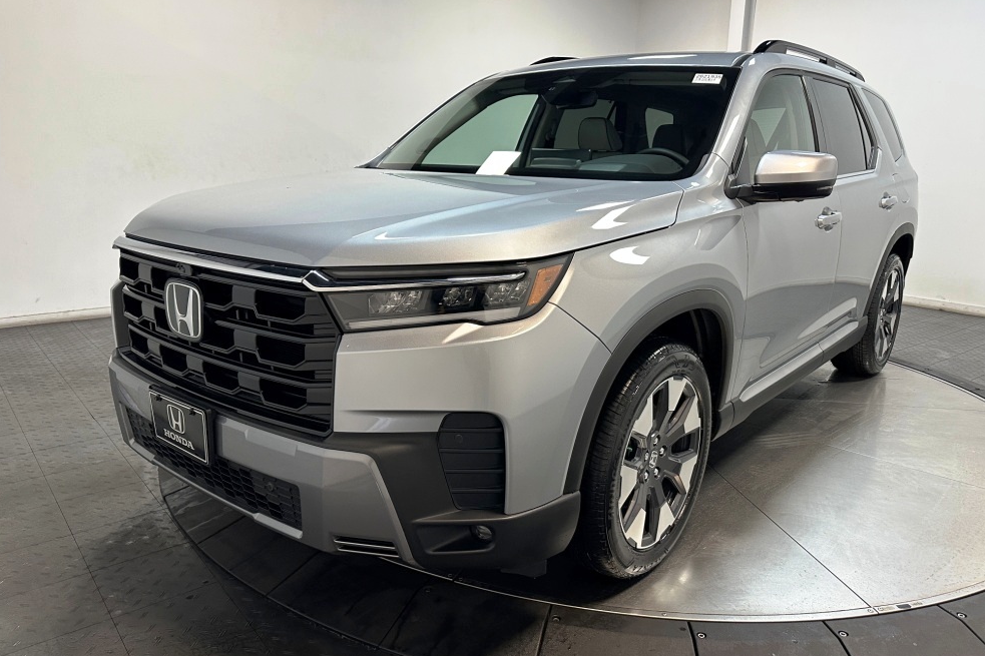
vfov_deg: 49.5
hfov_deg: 69.4
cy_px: 350
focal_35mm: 26
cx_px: 510
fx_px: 711
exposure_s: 1/60
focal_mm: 6.86
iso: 250
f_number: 1.78
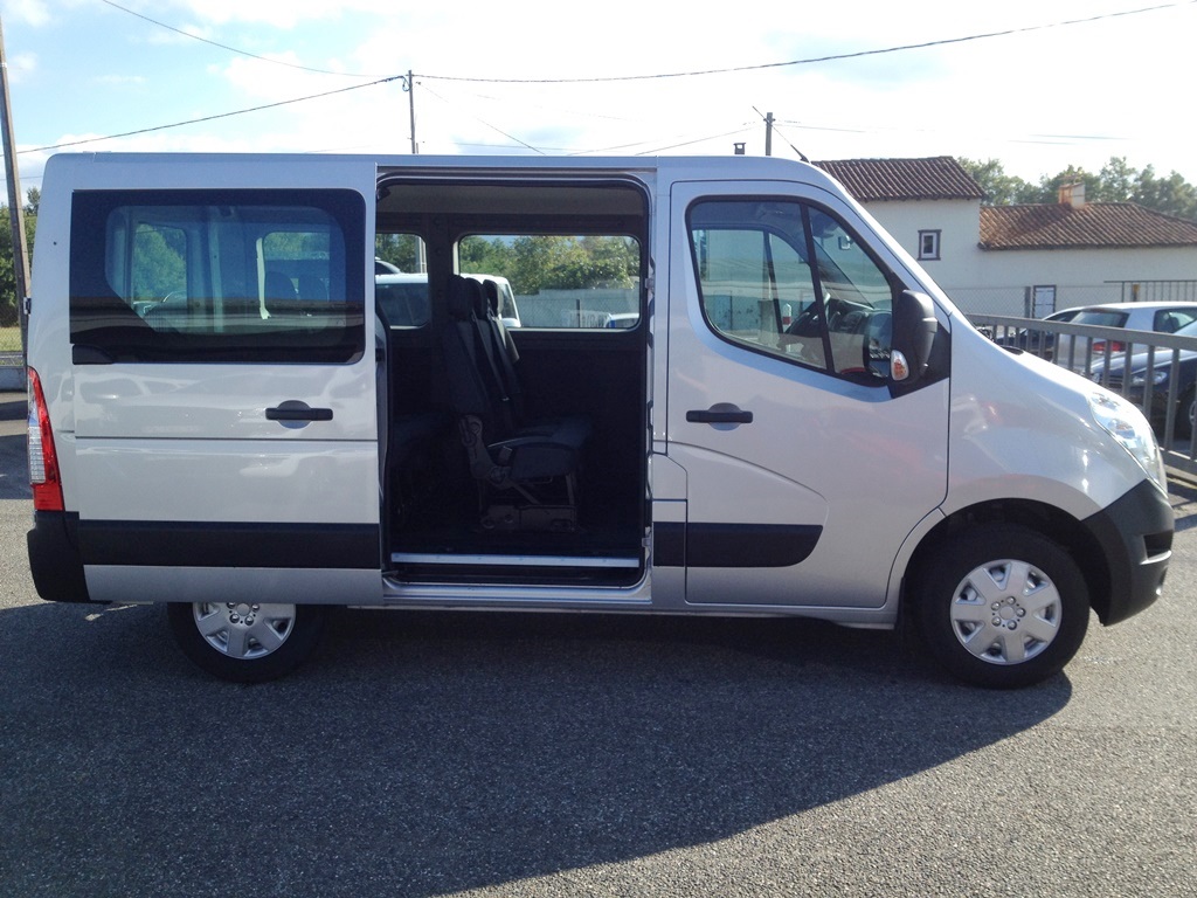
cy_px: 449
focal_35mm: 35
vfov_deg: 40.7
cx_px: 598
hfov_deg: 52.6
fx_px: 1210
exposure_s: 1/717
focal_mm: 4.28
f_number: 2.4
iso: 50
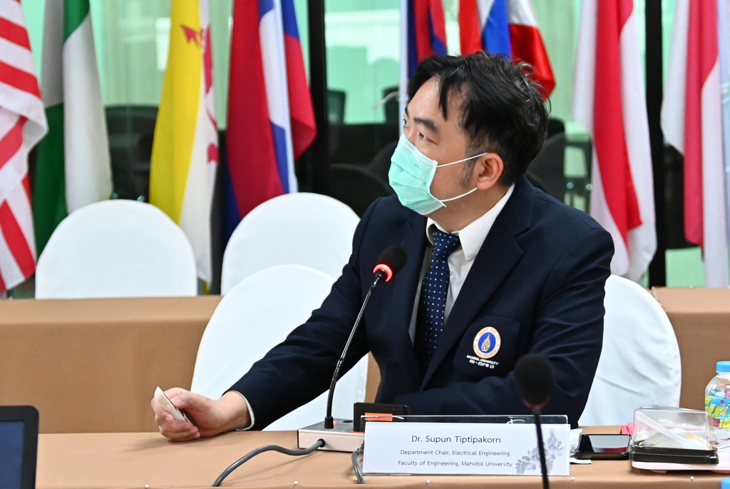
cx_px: 365
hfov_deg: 16.6
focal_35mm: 123
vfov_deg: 11.2
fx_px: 2497
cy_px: 244
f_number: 5.6
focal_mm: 82
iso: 8000
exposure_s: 1/125
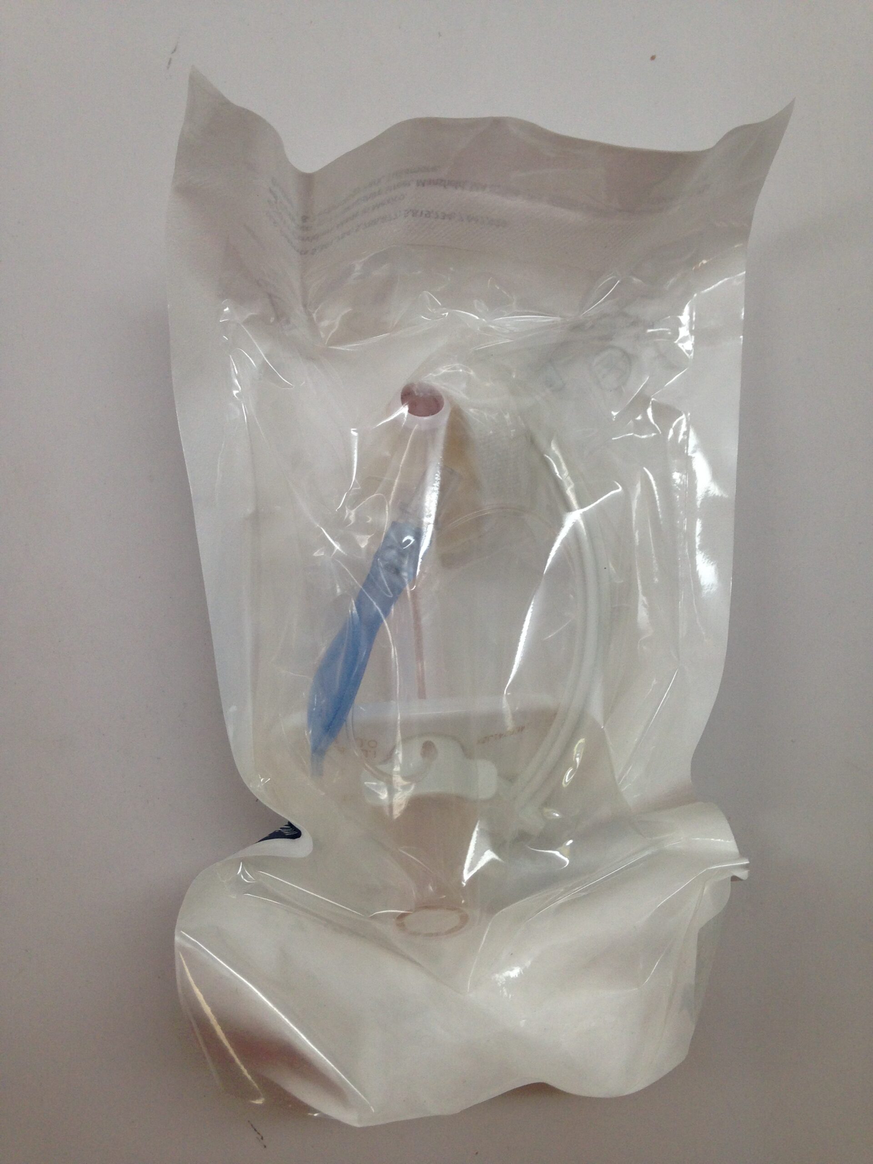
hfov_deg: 42.9
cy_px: 582
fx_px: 1110
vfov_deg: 55.4
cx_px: 436
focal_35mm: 33
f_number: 2.4
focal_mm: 4.12
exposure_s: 1/120
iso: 80
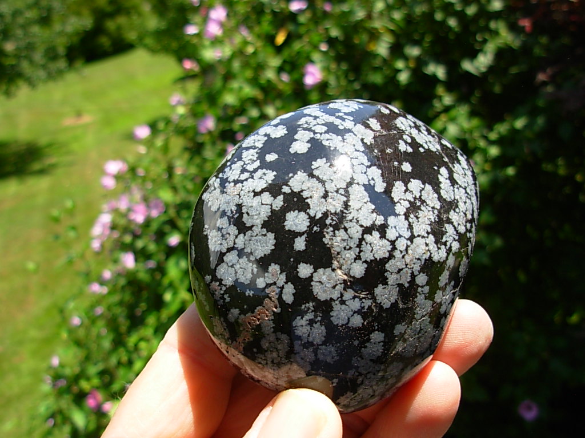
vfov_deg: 37.7
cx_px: 292
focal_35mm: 38
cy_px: 219
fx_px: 642
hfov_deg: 49.0
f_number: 2.9
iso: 50
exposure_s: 1/542
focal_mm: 6.3
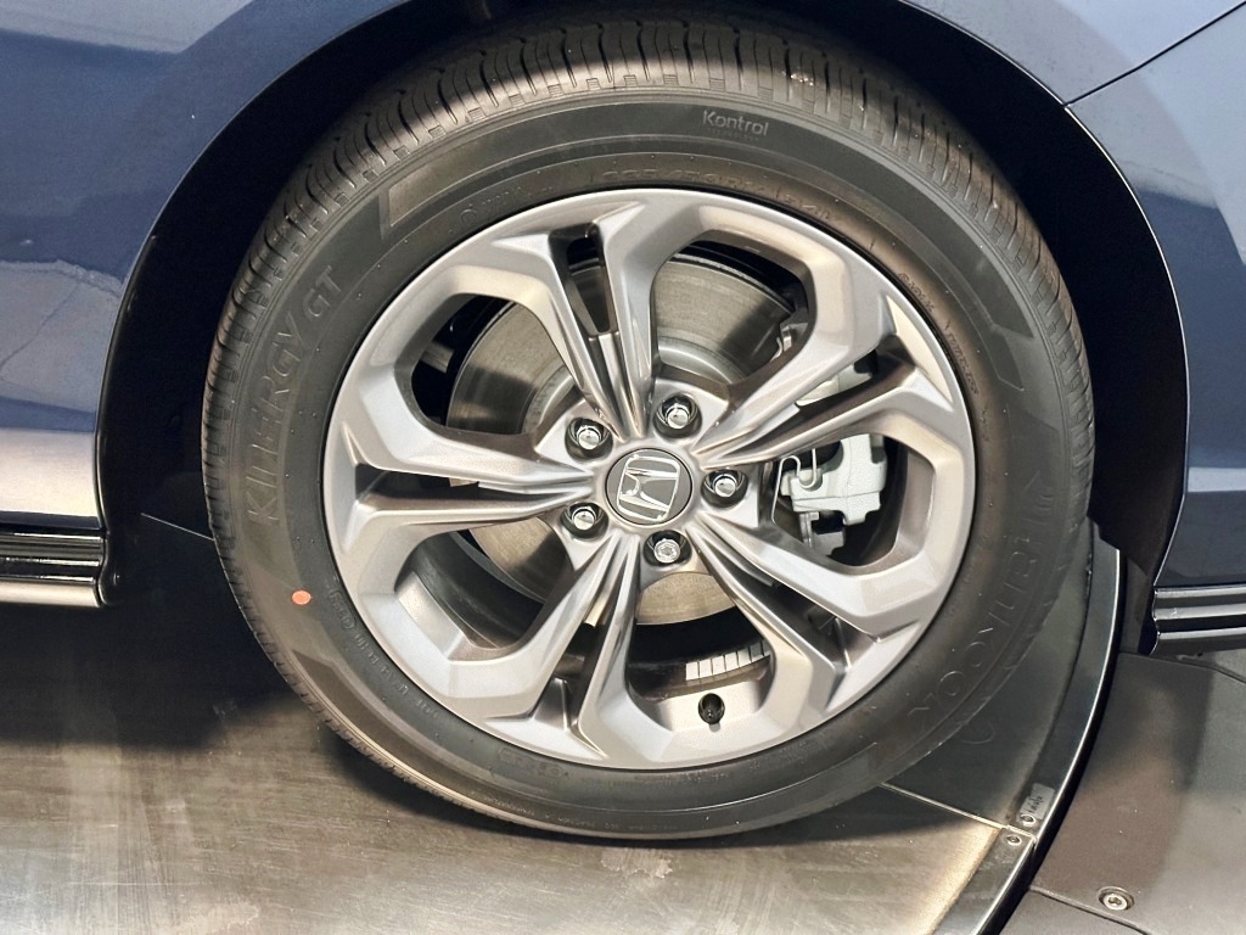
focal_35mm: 48
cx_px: 623
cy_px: 468
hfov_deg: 39.7
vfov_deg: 30.3
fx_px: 1728
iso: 640
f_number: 1.78
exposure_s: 1/30
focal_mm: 6.86
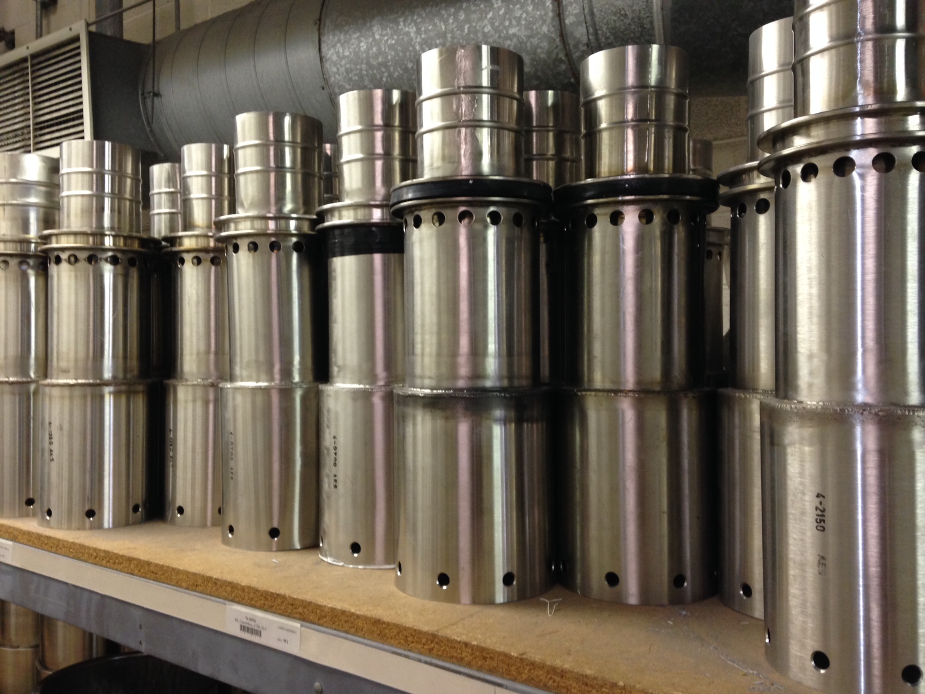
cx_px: 462
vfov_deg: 42.9
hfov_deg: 55.4
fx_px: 882
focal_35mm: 33
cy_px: 347
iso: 160
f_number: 2.4
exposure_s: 1/20
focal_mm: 4.12
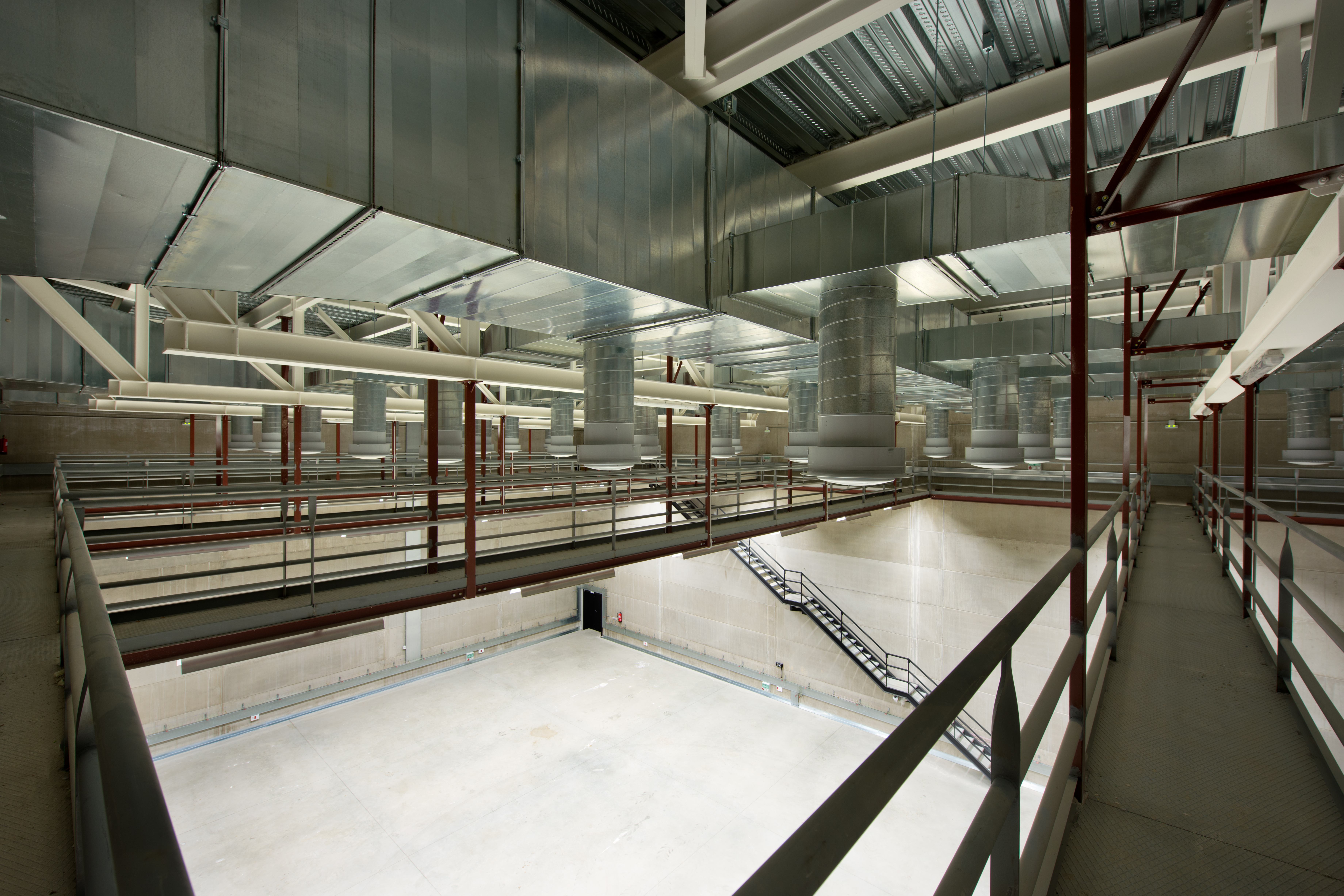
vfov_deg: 77.4
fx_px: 560
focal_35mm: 15
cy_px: 448
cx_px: 672
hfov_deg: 100.4
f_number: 8
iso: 100
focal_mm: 15
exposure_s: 2.5
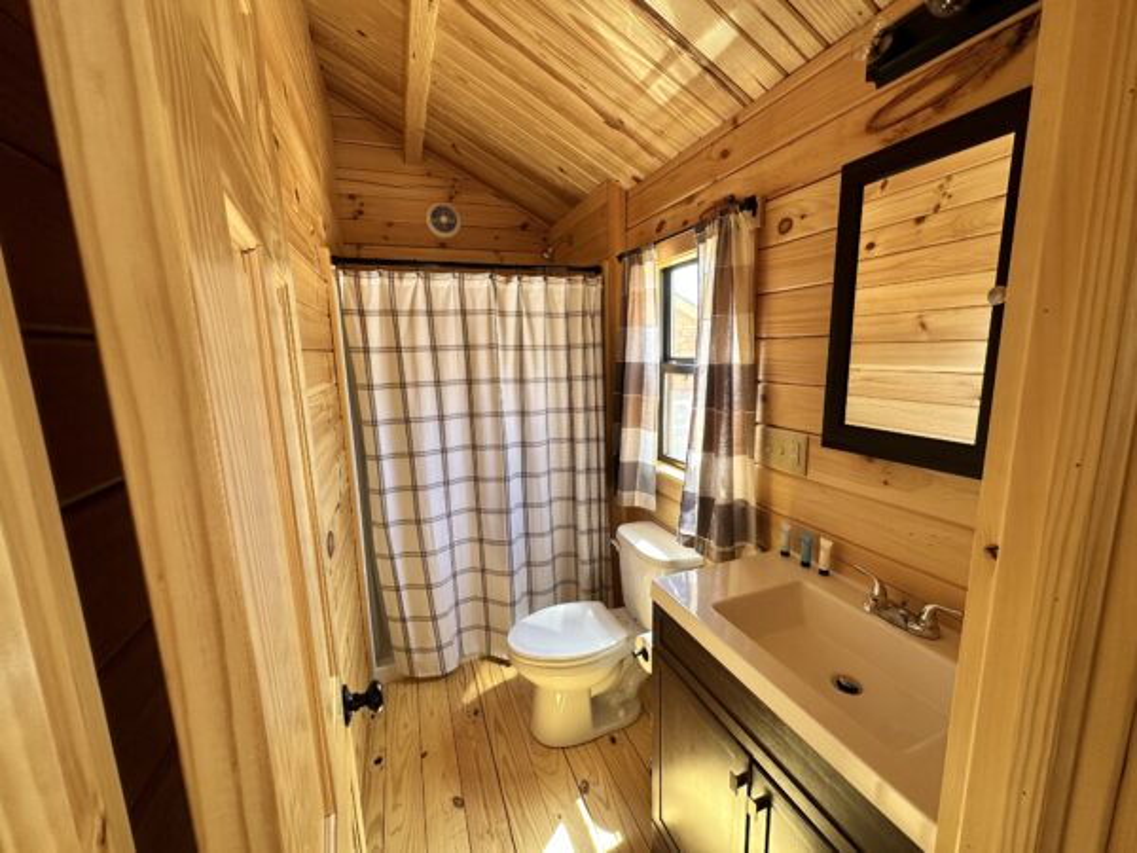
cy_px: 426
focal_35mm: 14
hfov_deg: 102.1
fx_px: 460
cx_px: 568
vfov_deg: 85.7
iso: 100
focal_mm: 2.22
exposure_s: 1/99
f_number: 2.2
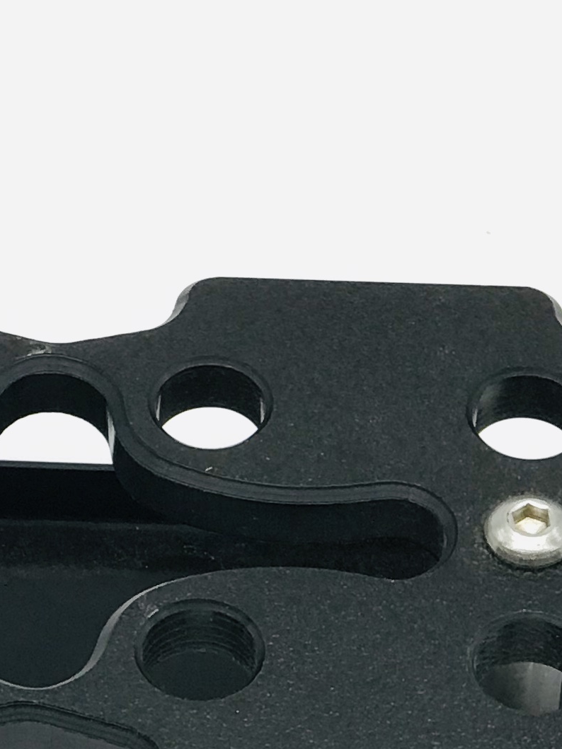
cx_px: -55
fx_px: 4698
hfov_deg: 6.8
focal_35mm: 217
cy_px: 286
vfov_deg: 9.1
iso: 40
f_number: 2.8
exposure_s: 1/59
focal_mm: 6.6
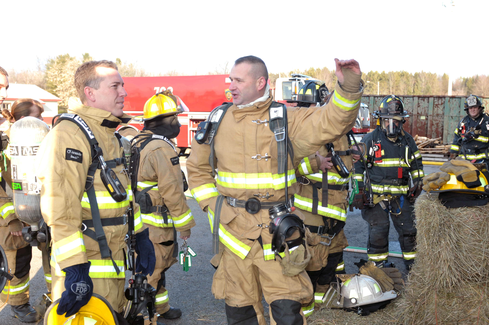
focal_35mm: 36
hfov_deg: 53.2
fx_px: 488
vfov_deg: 36.8
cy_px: 162
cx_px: 244
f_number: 4
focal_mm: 24
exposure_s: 1/125
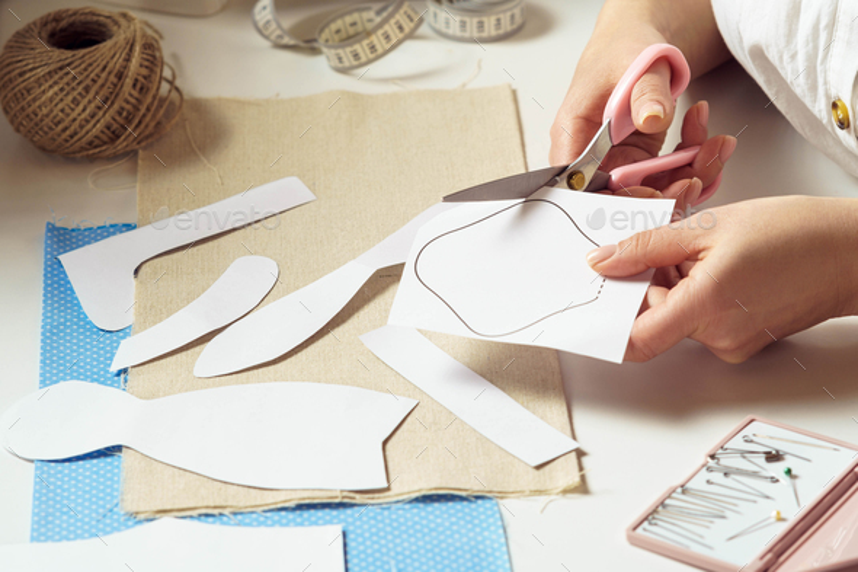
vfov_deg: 10.7
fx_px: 3038
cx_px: 429
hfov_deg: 16.1
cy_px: 286
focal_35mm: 128
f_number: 4.5
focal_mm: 85
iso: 100
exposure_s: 1/125
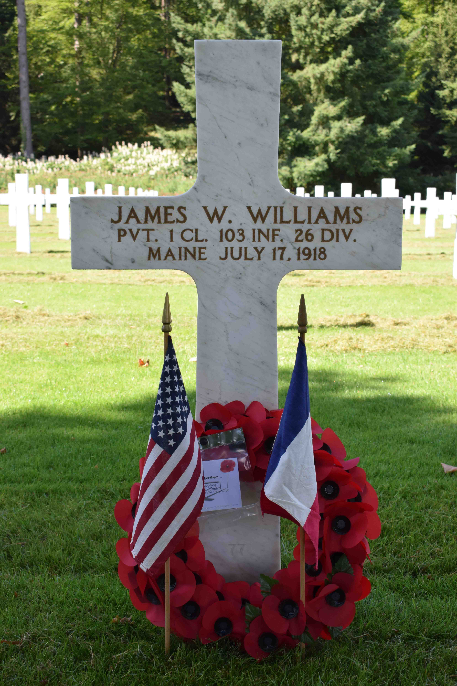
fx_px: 828
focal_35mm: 44
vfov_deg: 45.0
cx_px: 228
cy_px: 343
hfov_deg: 30.8
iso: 400
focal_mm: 29
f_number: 8
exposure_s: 1/250
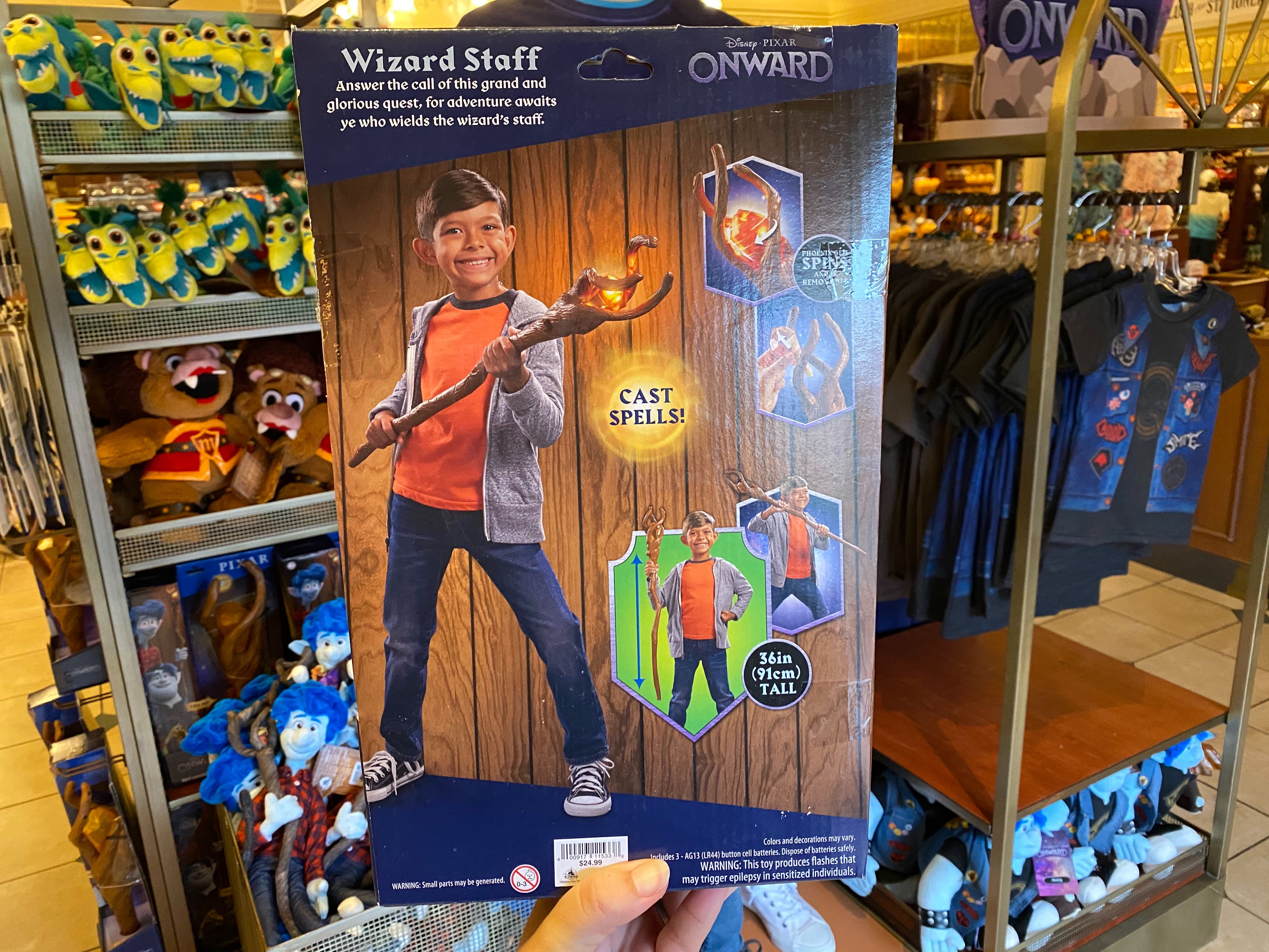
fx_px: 953
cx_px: 634
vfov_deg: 53.1
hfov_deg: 67.3
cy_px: 476
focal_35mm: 26
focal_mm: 4.25
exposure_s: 1/60
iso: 400
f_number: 1.8
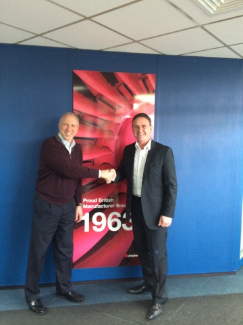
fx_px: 281
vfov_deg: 60.0
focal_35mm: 30
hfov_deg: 46.8
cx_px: 122
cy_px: 162
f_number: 2.2
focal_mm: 4.12
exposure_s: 1/20
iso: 320
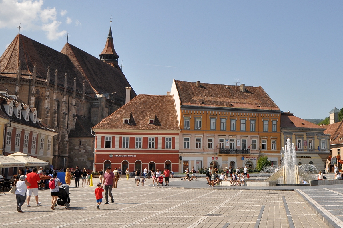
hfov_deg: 70.4
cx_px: 172
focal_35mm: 26
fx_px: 243
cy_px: 114
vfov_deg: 50.4
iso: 200
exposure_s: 1/200
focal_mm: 17
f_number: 7.1
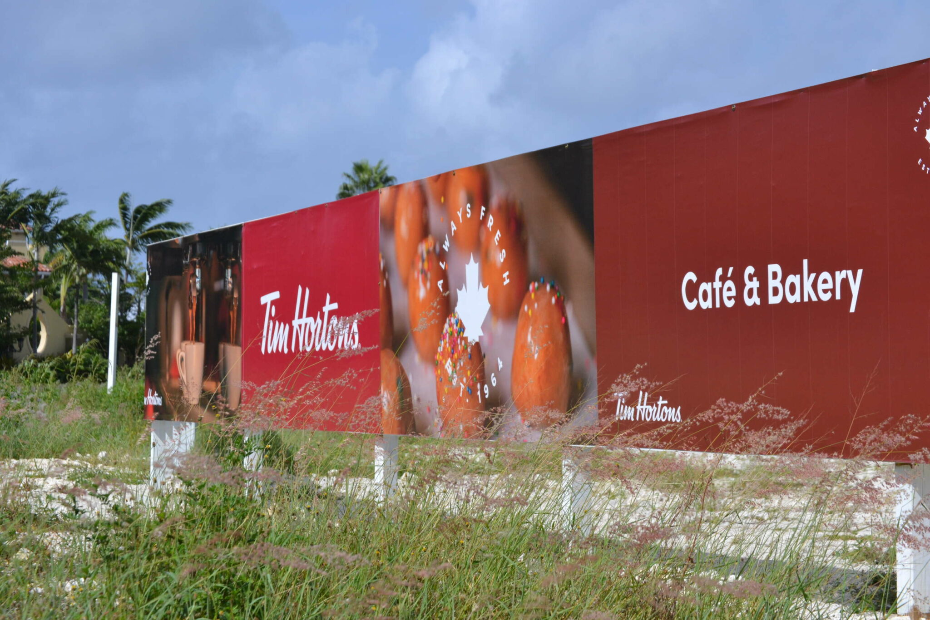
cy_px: 310
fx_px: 2131
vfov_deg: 16.6
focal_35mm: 82
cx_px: 465
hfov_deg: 24.6
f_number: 7.1
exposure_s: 1/2000
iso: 400
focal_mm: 55
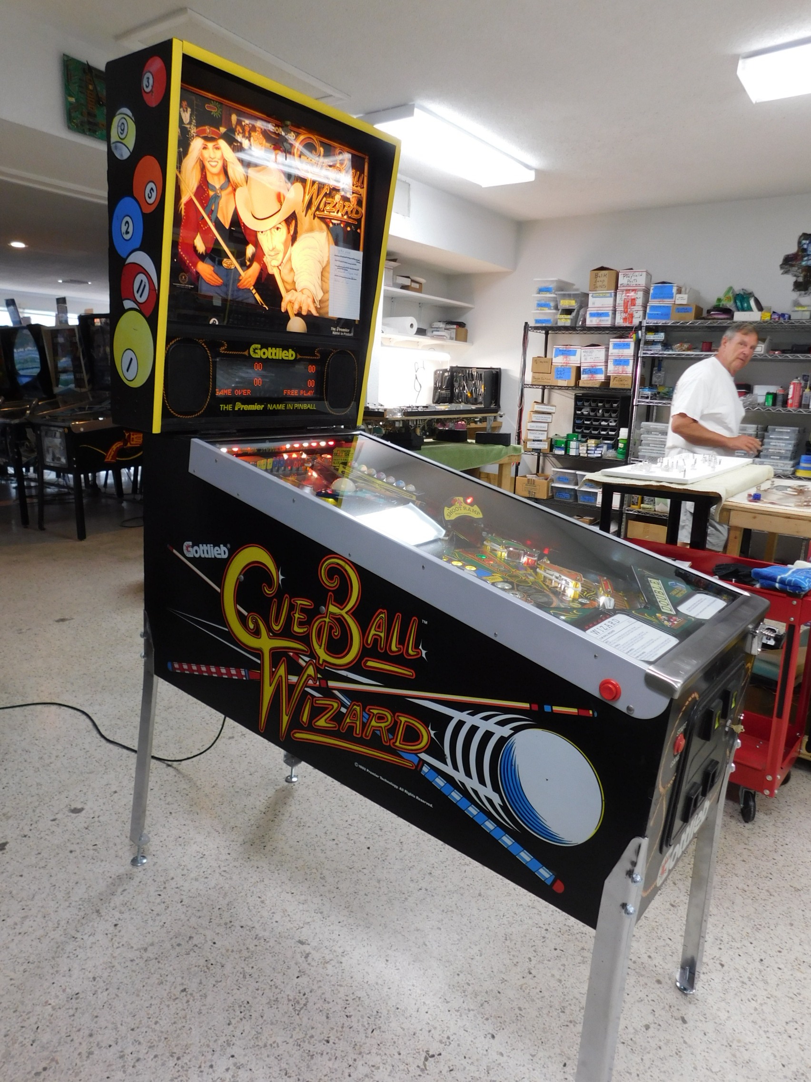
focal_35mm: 23
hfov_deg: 58.9
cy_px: 541
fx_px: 718
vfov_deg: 73.9
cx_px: 406
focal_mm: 4
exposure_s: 1/30
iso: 125
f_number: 3
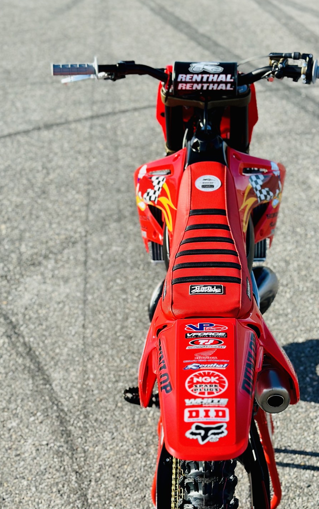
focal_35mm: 57
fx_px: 793
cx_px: 200
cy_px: 283
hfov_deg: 22.7
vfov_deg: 35.6
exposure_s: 1/2732
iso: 80
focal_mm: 6.86
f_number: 1.78
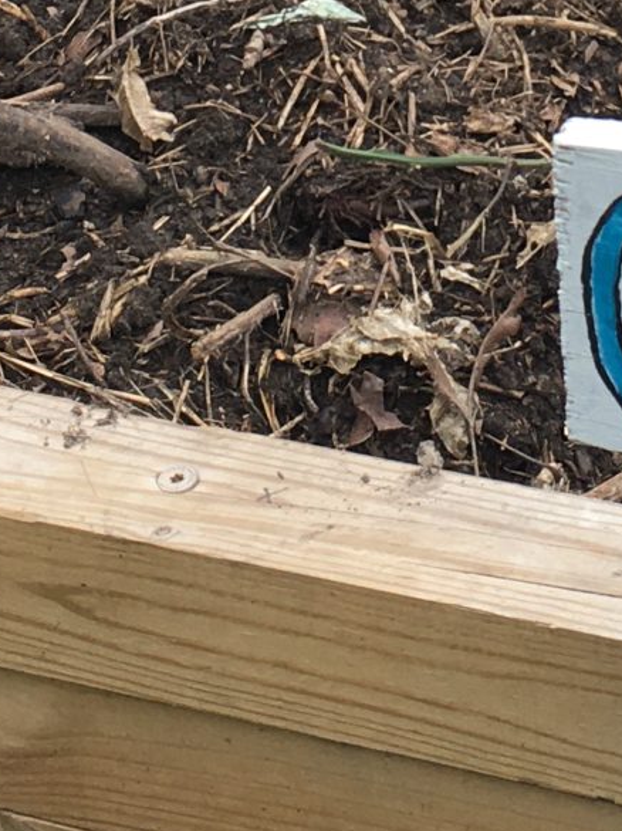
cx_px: 456
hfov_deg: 11.6
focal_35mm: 127
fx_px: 3046
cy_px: -183
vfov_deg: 15.0
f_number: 2.2
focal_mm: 4.15
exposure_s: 1/120
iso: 32
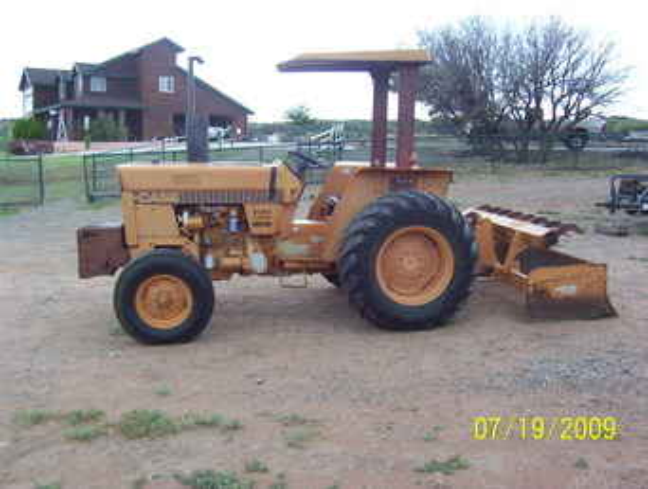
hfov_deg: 51.3
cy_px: 244
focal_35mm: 36
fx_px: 675
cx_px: 324
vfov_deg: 39.8
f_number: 2.76
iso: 100
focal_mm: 5.54
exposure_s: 1/135
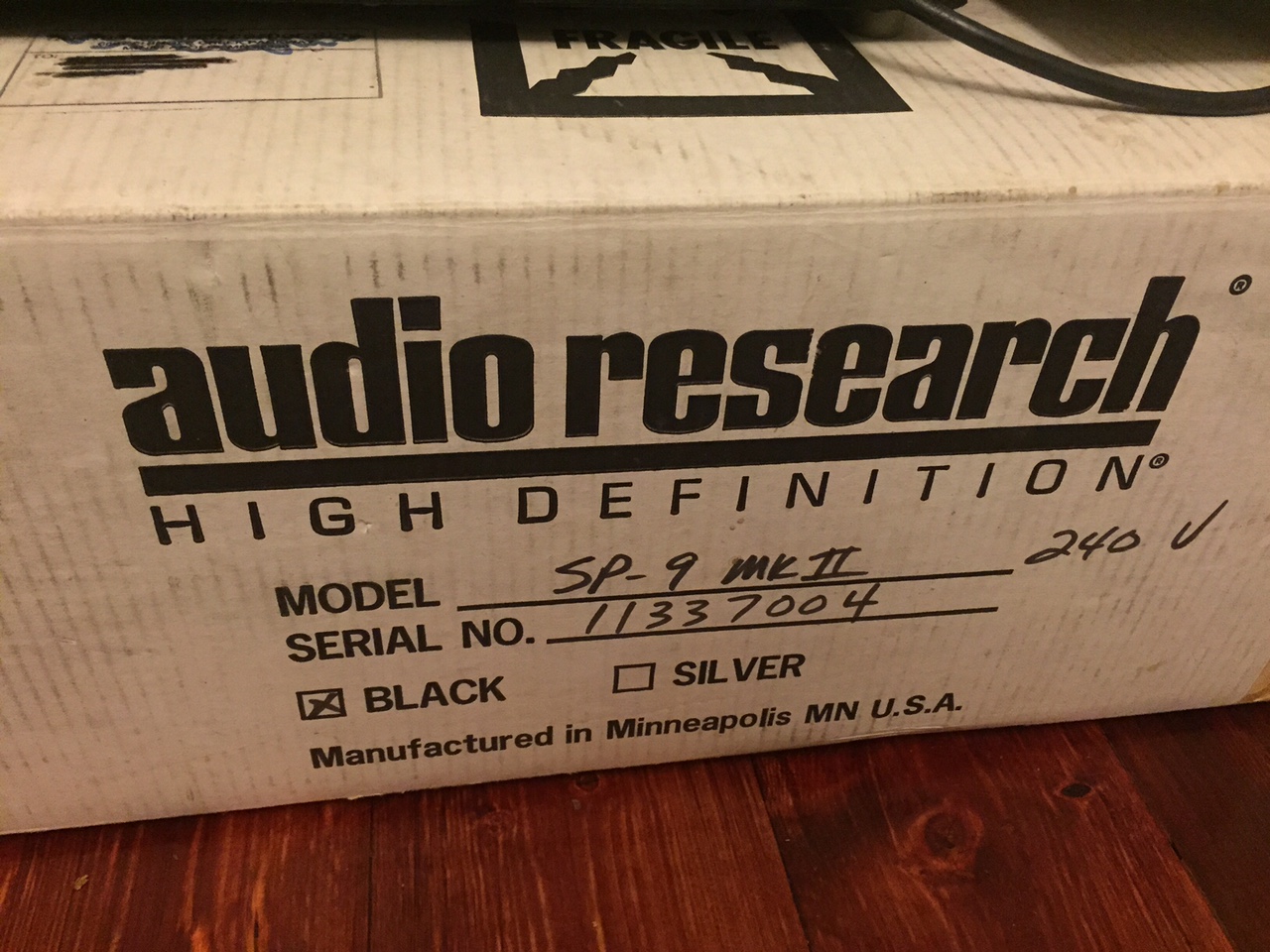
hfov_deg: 61.7
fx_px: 1064
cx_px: 635
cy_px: 476
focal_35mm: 29
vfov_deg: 48.2
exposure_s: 1/15
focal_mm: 4.15
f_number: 2.2
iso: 320
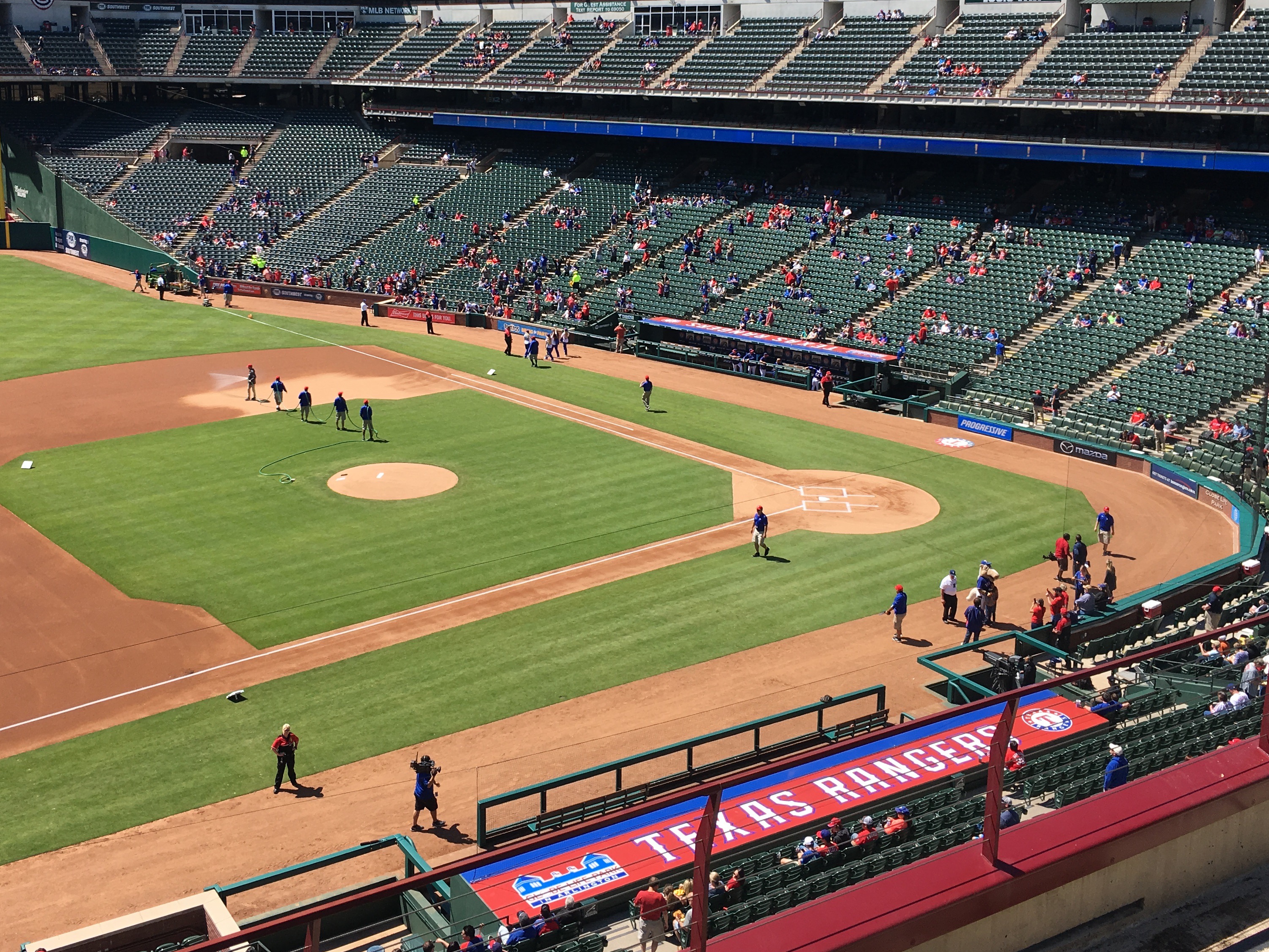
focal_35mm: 39
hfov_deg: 47.8
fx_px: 1430
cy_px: 337
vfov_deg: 36.5
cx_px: 575
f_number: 2.2
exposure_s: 1/1202
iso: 25
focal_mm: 4.15
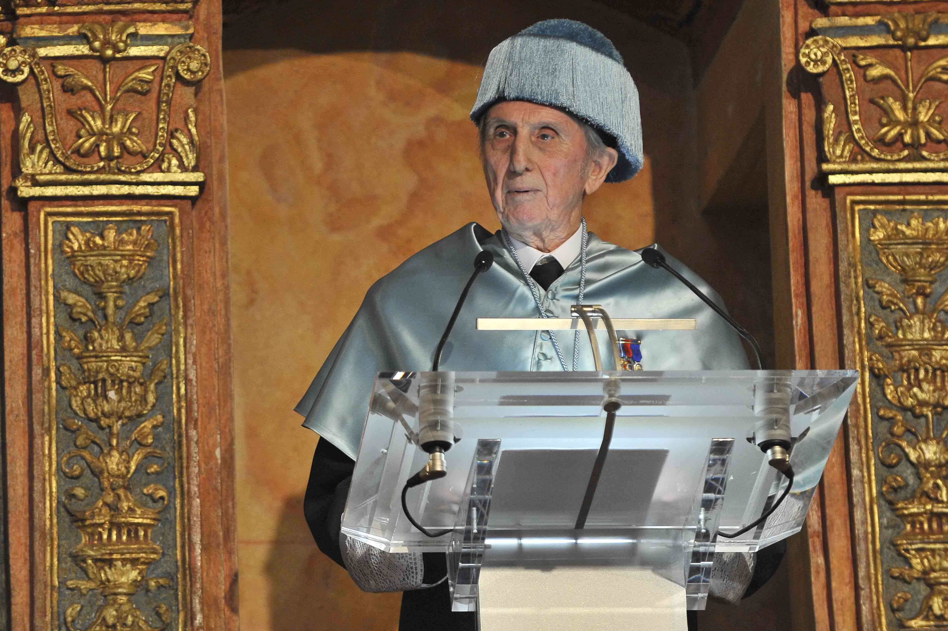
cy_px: 316
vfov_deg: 6.8
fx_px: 5342
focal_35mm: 203
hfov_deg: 10.1
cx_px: 476
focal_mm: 200
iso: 1600
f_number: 3.5
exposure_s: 1/200
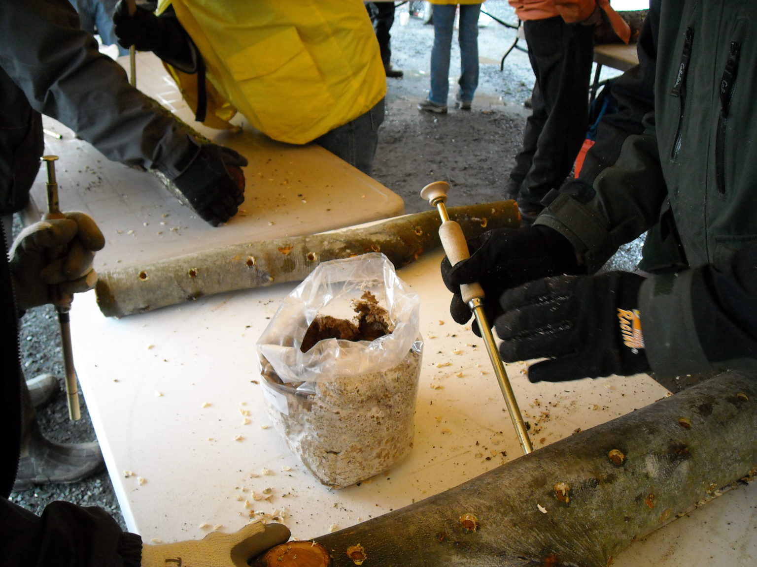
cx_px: 378
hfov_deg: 52.6
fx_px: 765
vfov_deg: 40.7
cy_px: 284
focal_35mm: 35
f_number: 2.8
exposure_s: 1/250
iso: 366
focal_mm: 5.7
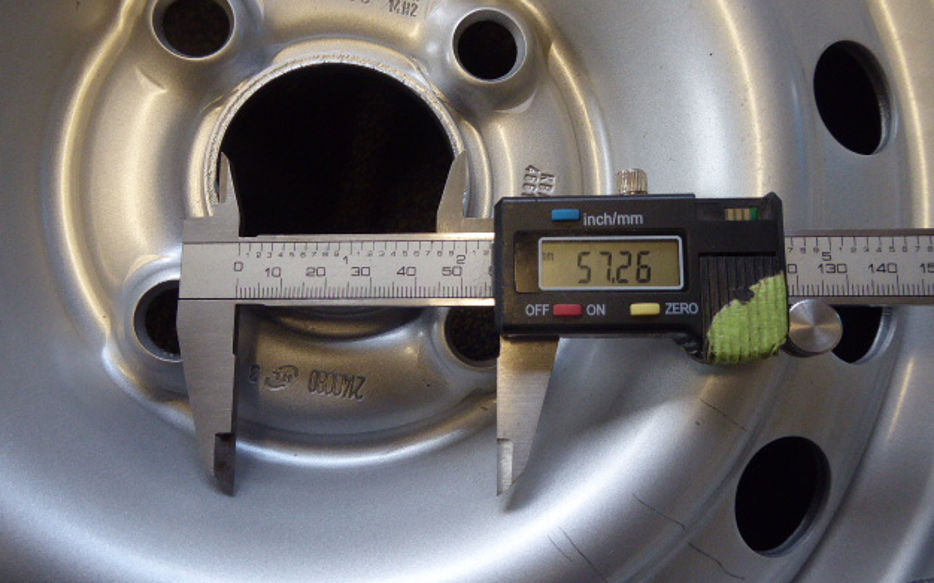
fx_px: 662
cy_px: 295
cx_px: 461
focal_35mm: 26
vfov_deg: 47.6
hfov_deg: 70.4
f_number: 3.3
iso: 320
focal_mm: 4.3
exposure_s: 1/60
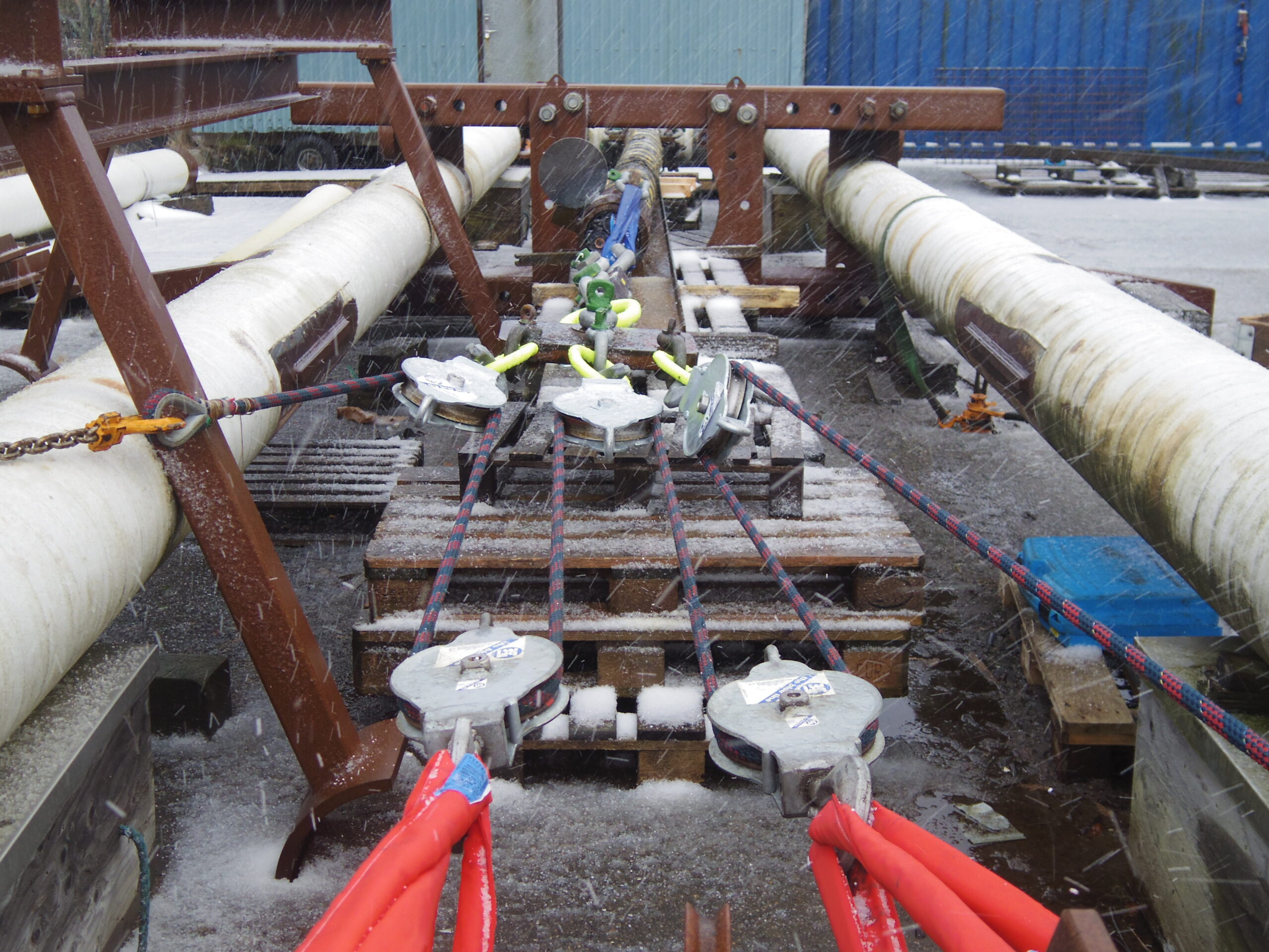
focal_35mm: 47
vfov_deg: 30.9
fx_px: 1723
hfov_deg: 40.4
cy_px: 476
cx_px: 634
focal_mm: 8.5
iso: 200
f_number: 1.9
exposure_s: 1/60
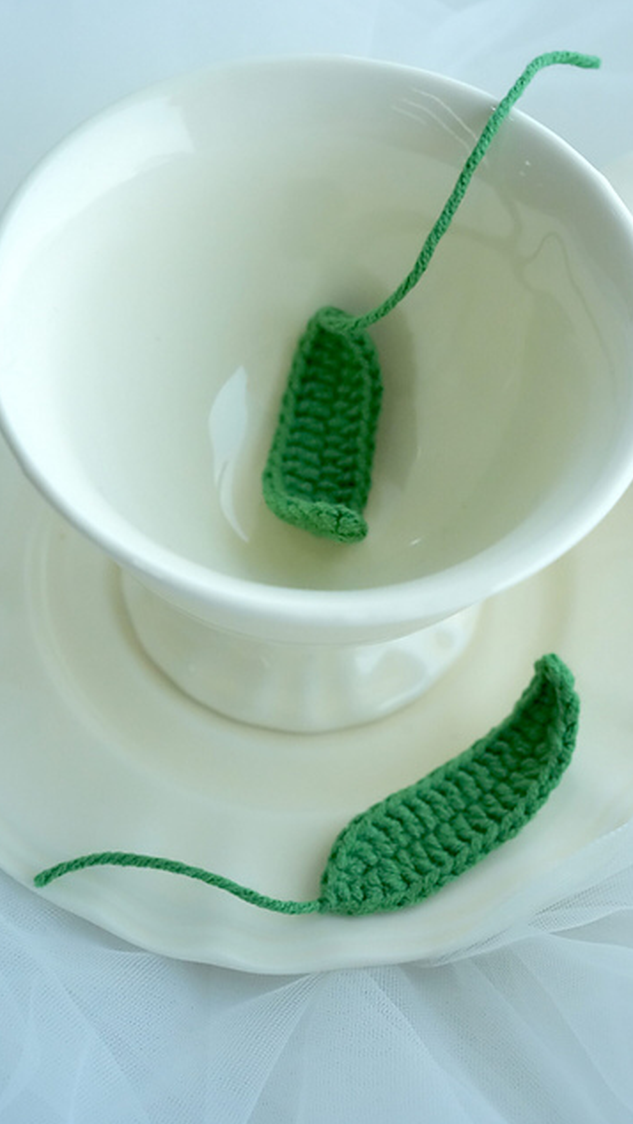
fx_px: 2206
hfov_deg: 16.3
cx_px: 368
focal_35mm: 74
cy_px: 562
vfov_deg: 28.6
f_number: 8
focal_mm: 70
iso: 5000
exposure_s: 1/1600
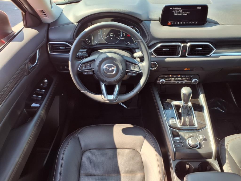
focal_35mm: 27
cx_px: 120
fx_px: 188
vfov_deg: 51.4
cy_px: 90
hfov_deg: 65.3
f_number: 1.9
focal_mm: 3.58
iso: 40
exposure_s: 1/120
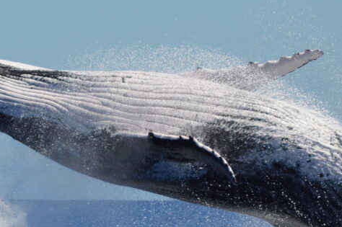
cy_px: 158
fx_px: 7212
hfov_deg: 2.7
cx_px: 98
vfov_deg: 1.8
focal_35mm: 760
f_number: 7.1
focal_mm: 200
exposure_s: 1/2000
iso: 360
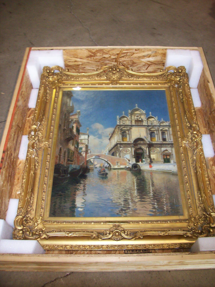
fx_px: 298
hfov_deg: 39.6
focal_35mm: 36
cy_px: 144
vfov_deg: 51.4
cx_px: 108
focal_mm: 6
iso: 200
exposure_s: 1/64
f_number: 2.7
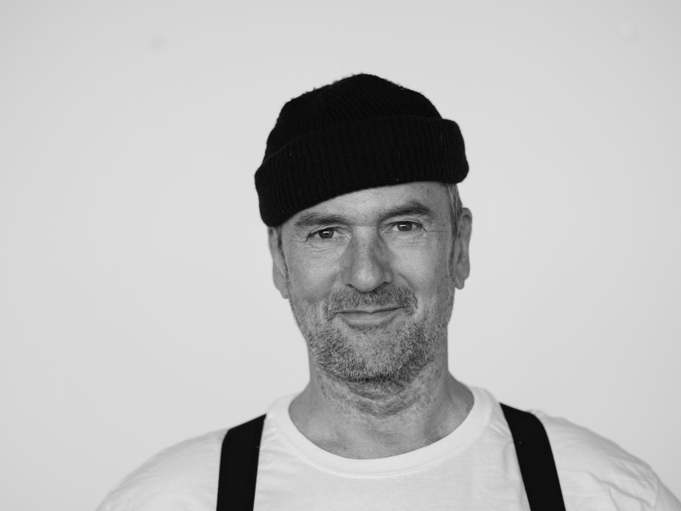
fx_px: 3895
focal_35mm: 198
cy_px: 256
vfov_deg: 7.5
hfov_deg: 10.0
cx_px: 340
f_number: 4
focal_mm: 250
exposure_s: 1/50
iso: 400
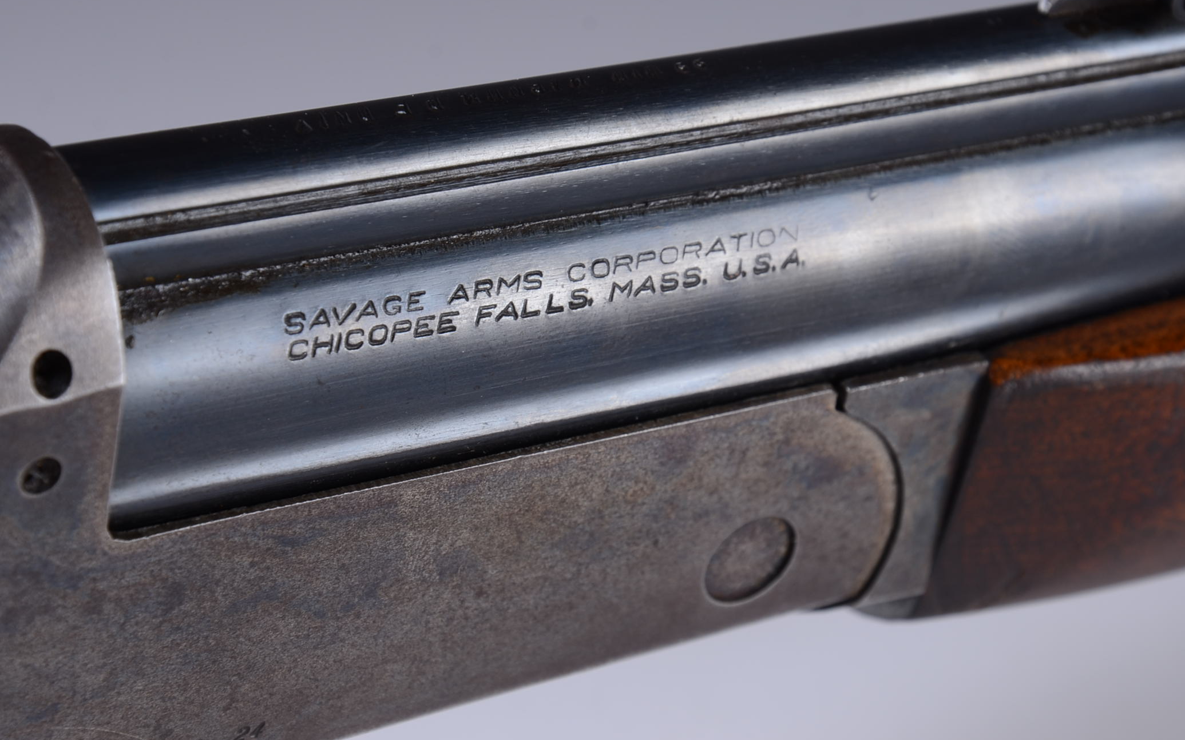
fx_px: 6155
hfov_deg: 11.0
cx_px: 677
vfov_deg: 6.9
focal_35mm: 191
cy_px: 299
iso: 125
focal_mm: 105
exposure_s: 1/80
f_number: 11
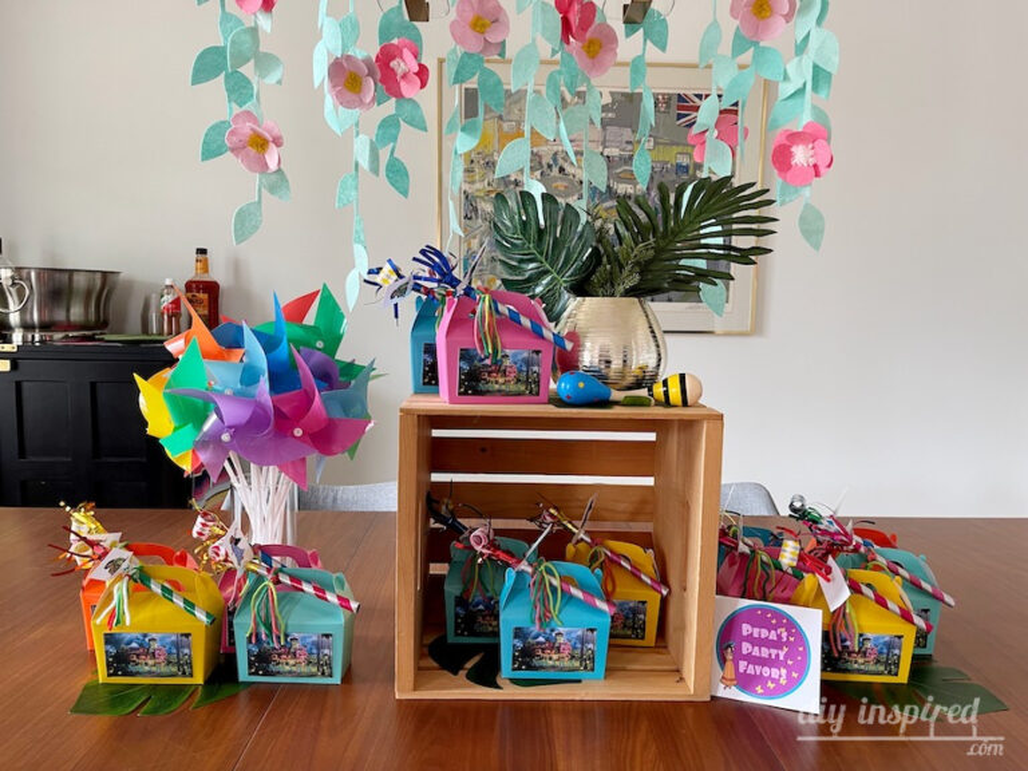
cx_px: 514
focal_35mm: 26
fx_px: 772
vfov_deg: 53.1
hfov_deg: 67.3
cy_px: 386
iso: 125
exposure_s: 1/60
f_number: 1.6
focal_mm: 5.1
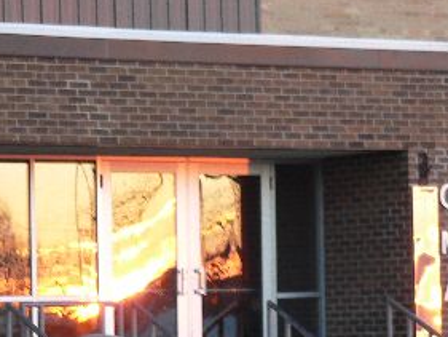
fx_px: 3185
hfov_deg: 8.0
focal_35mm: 246
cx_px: 332
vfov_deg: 6.0
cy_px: 273
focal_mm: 18
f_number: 2.8
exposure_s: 1/40
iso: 100
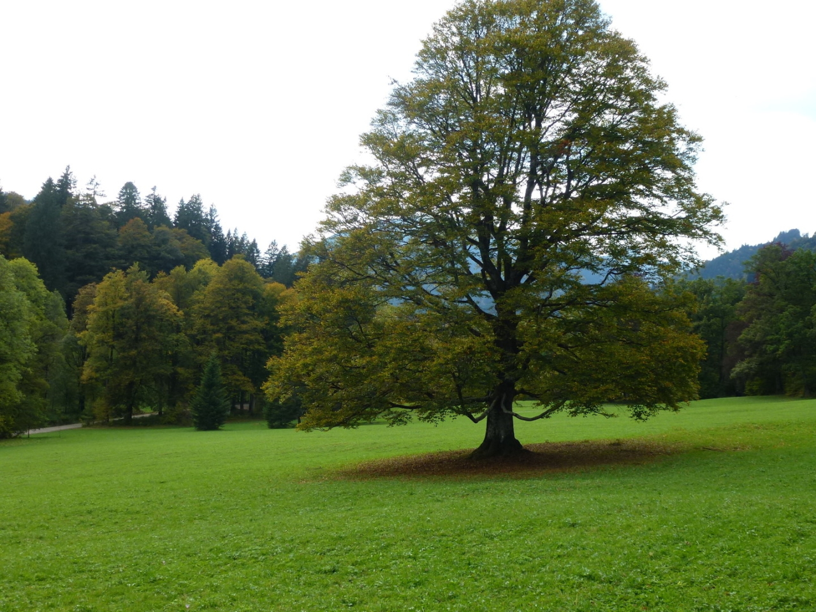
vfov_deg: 36.8
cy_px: 306
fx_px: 919
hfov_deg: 47.9
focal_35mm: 39
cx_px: 408
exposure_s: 1/250
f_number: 3.8
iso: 100
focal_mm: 6.8
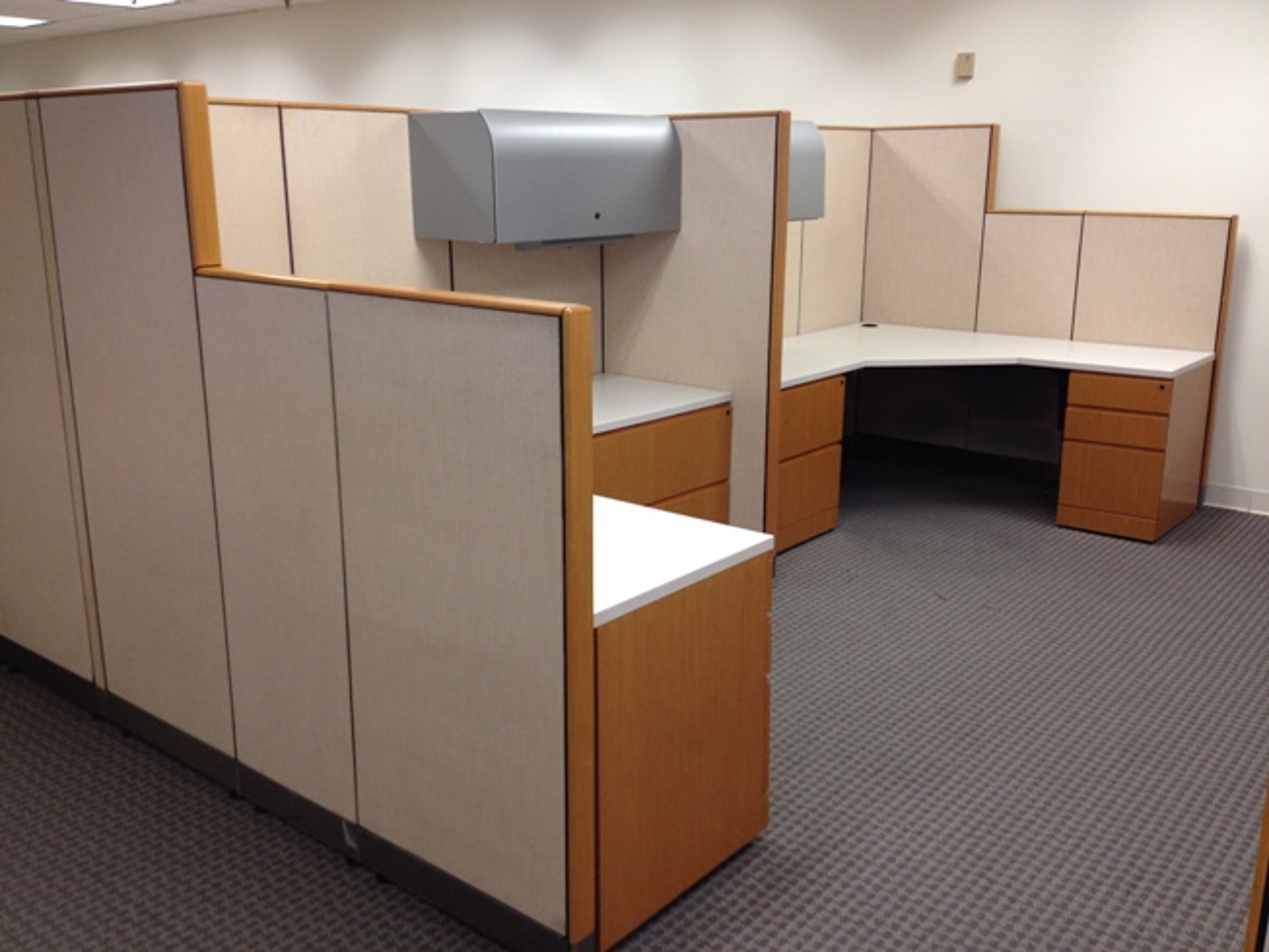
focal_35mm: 35
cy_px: 476
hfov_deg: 52.6
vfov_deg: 40.7
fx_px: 1283
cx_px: 634
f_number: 2.4
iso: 80
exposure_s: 1/20
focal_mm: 4.28
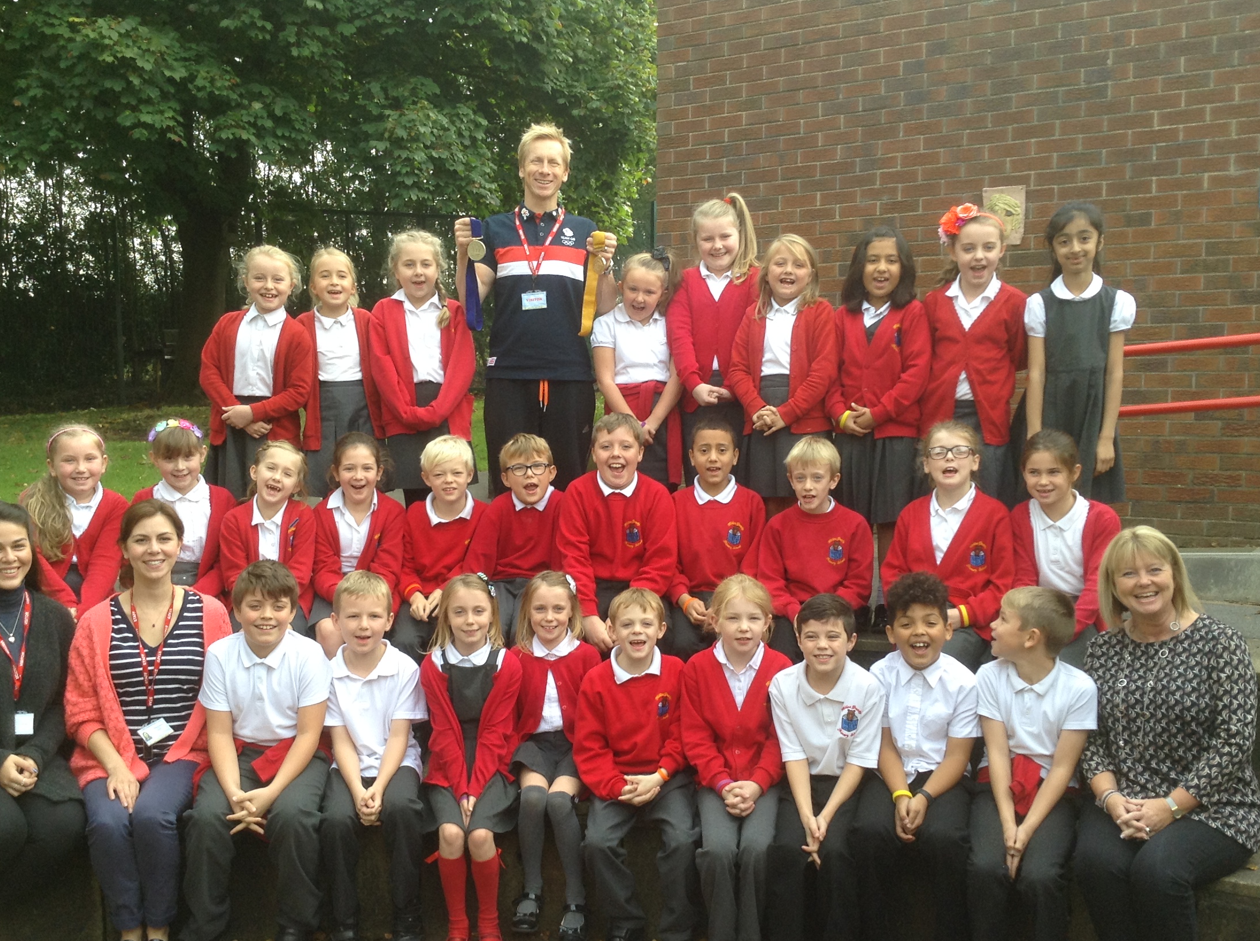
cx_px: 612
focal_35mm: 39
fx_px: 1417
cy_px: 549
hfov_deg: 47.9
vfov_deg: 36.6
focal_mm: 3.3
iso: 32
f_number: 2.4
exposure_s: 1/120
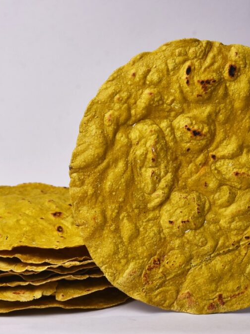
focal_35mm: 73
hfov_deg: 20.2
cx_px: 111
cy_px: 169
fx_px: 703
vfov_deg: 26.7
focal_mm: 50
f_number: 10
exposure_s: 1/80
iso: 100
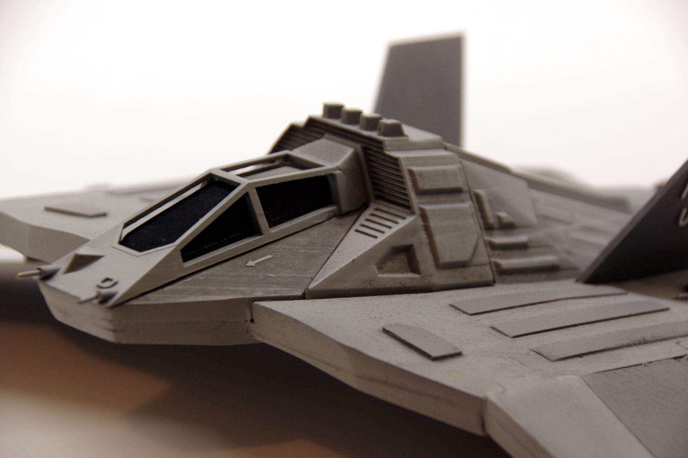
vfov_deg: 7.1
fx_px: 3666
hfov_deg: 10.7
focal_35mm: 192
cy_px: 229
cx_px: 344
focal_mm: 128
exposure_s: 1/20
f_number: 8
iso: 800
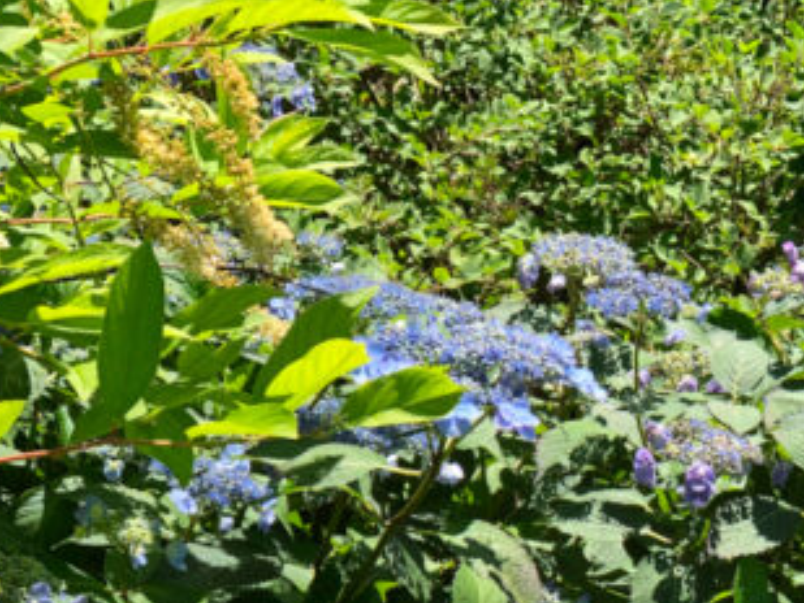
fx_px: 2997
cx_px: 726
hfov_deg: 15.1
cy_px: 680
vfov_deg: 11.3
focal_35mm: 129
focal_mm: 6.6
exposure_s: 1/287
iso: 20
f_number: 2.8
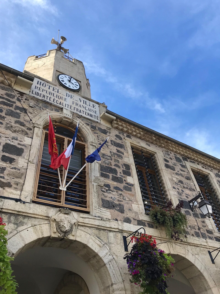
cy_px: 147
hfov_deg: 49.7
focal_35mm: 28
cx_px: 110
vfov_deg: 63.4
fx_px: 237
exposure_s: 1/714
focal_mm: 3.99
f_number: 1.8
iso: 20
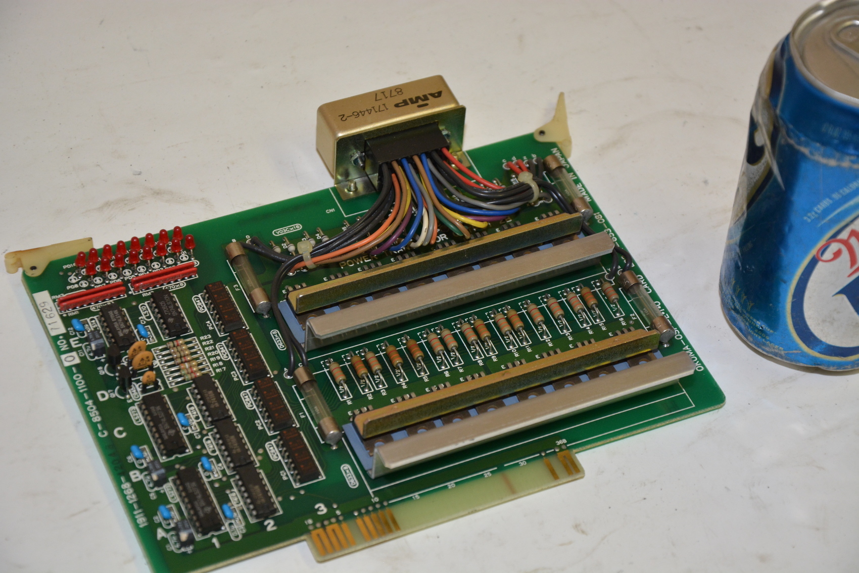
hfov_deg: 19.5
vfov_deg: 13.0
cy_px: 286
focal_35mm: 105
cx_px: 430
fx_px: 2506
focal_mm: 70
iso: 800
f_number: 7.1
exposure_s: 1/60
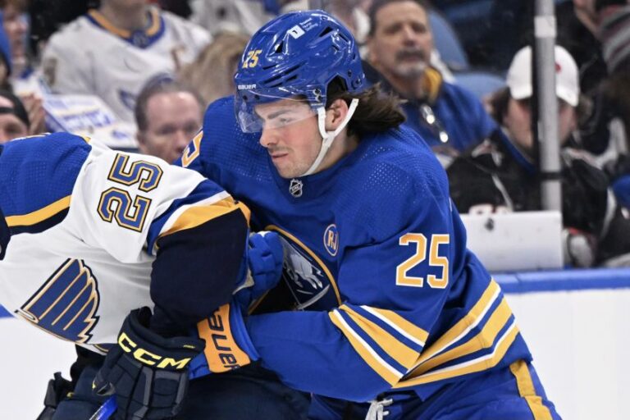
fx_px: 2450
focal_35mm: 140
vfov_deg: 9.8
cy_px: 210
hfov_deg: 14.7
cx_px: 315
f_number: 2.8
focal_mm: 140
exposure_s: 1/2000
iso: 3200
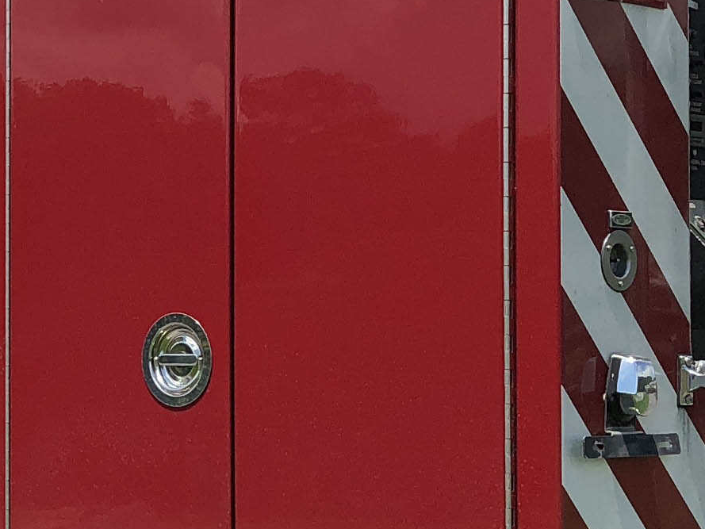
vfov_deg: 11.7
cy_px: 274
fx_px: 2587
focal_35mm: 127
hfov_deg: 15.1
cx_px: -81
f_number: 1.8
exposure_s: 1/1845
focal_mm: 4
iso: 20
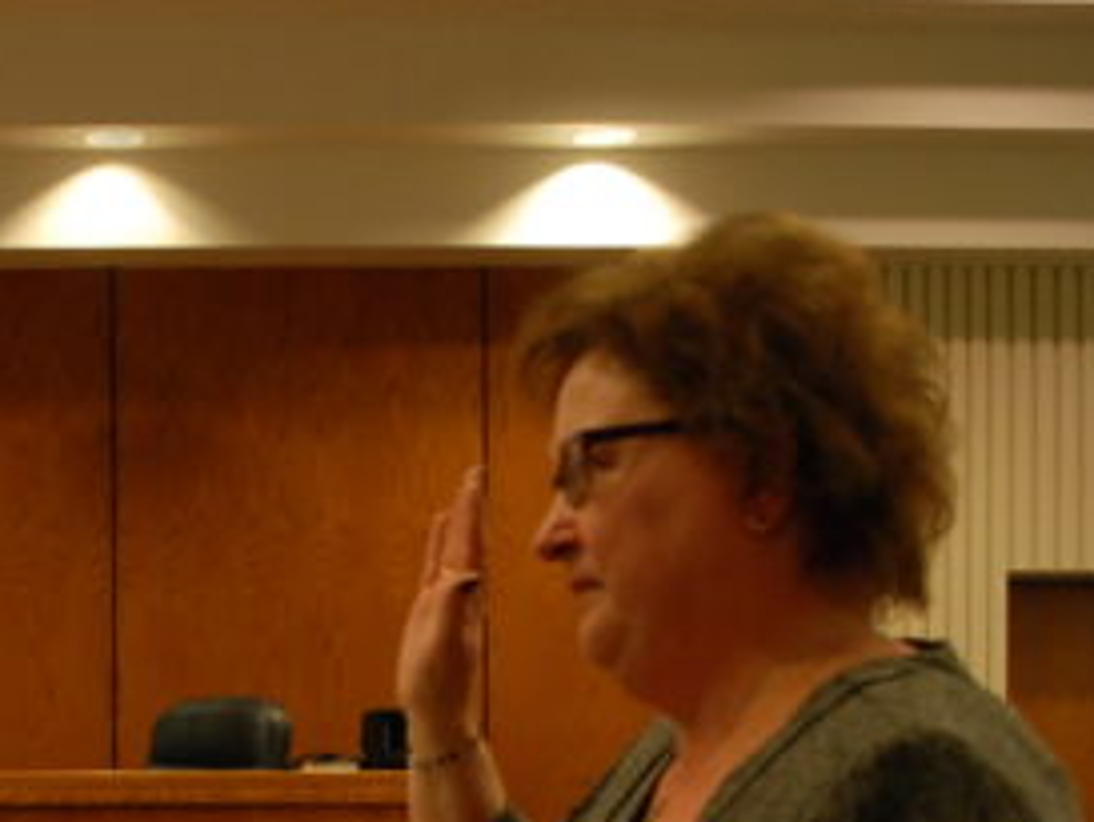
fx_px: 2245
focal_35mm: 71
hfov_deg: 26.2
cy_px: 890
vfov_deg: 19.9
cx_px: 46
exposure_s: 1/60
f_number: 5
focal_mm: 18
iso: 800
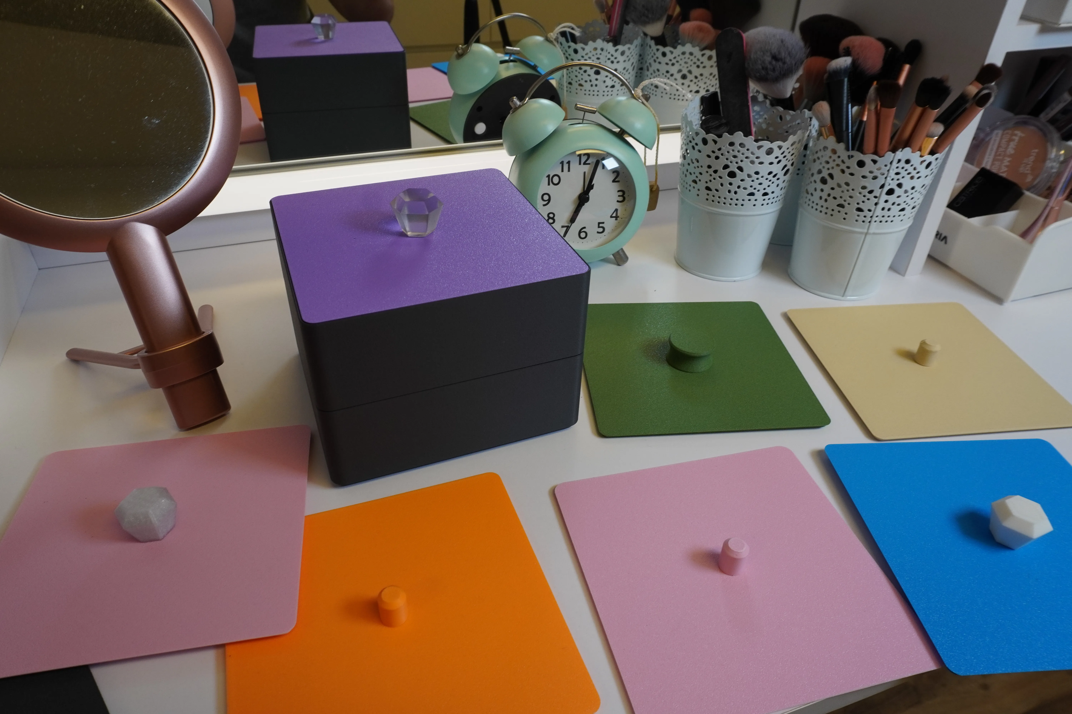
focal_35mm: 24
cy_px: 357
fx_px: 715
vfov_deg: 53.1
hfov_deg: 73.7
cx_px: 536
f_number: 9
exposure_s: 1/30
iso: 400
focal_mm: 16
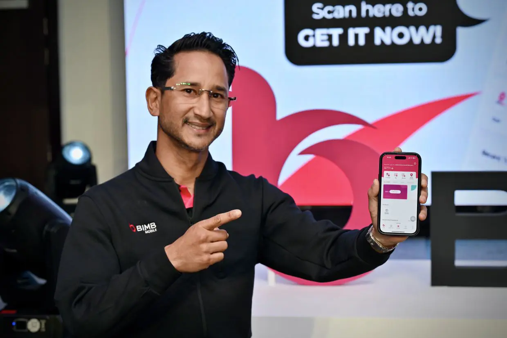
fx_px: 986
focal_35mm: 70
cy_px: 169
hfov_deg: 28.9
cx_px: 254
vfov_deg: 19.4
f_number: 5.6
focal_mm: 70
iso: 200
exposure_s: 1/125
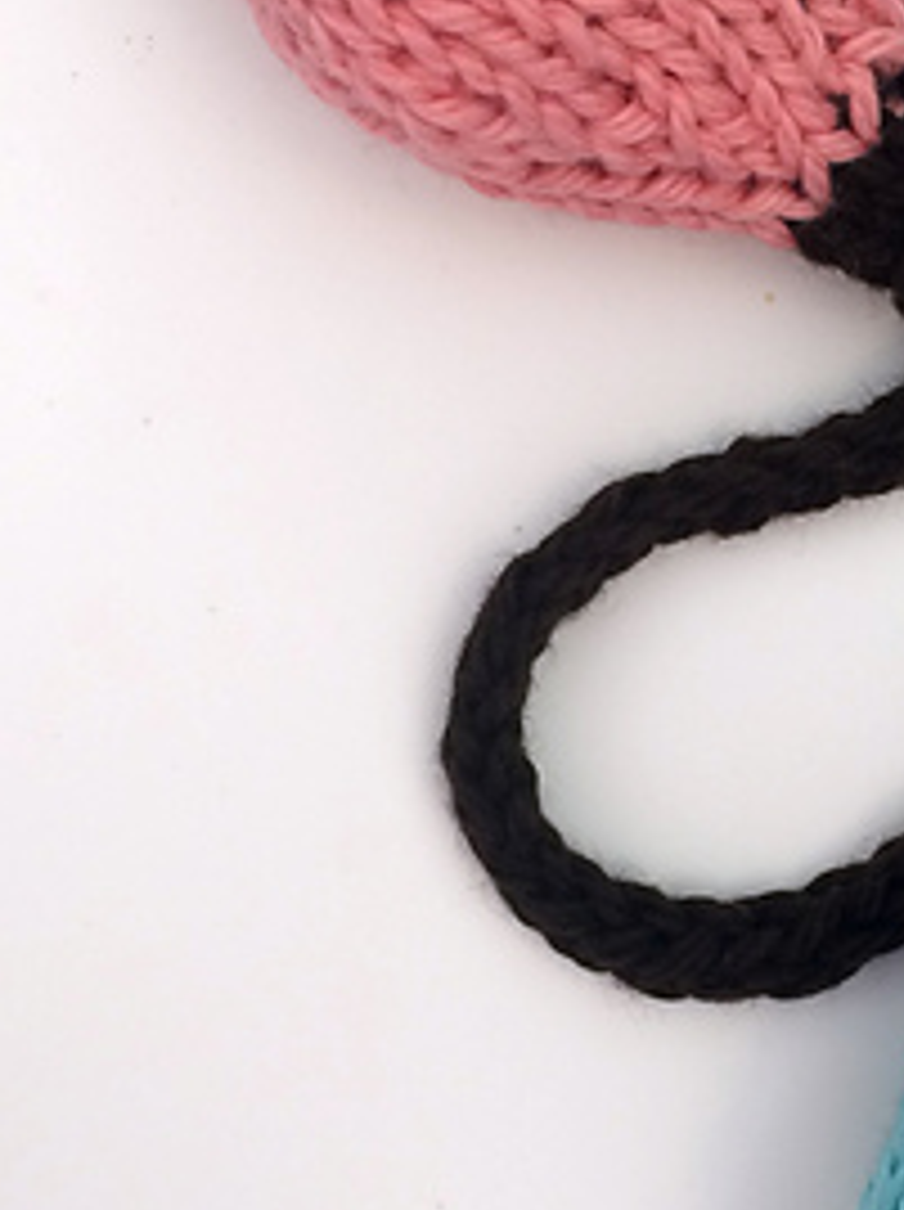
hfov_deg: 26.0
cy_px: 643
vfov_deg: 35.6
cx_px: 834
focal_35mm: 54
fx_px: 1885
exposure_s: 1/30
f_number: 2.2
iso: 50
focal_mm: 4.15
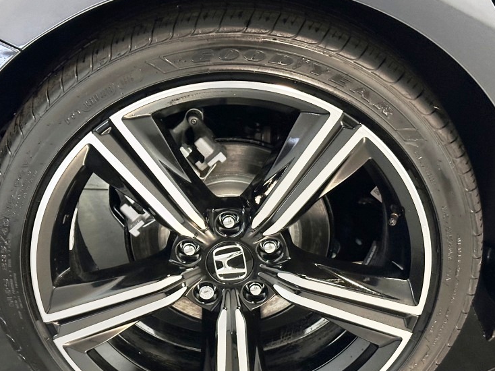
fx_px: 958
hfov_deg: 29.0
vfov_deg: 21.8
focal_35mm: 67
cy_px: 254
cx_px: 221
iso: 640
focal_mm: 6.86
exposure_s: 1/30
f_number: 1.78
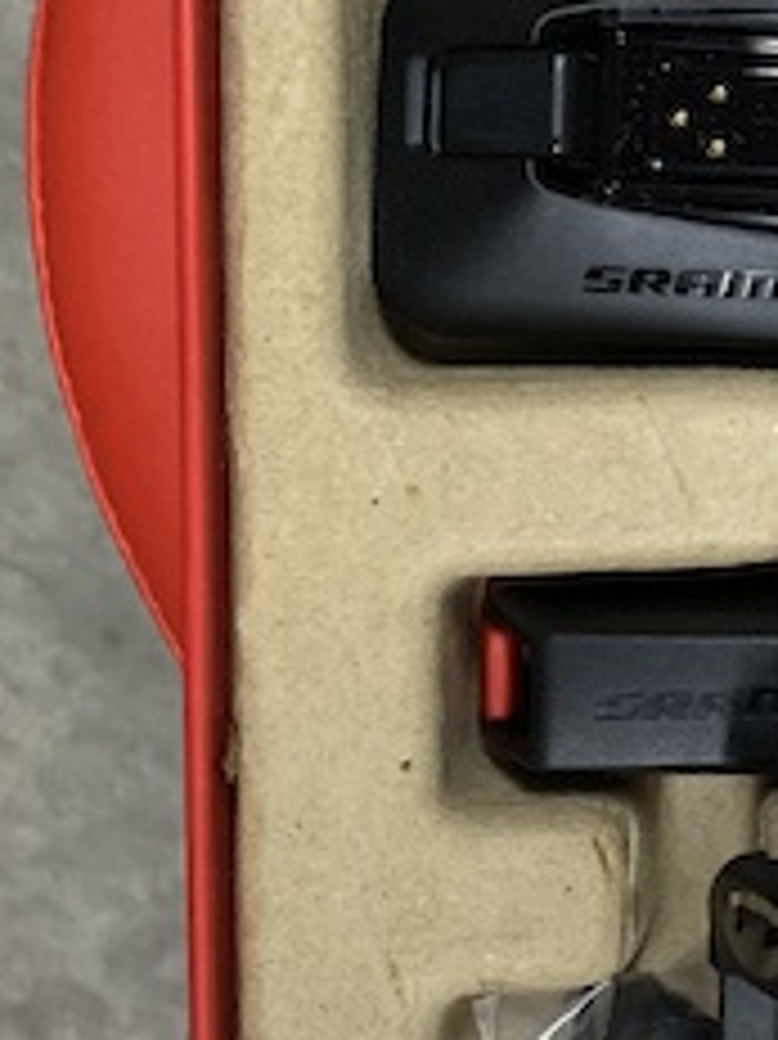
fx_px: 2700
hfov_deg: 15.1
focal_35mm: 90
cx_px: 1210
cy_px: 320
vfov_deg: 21.7
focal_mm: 4.25
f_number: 1.8
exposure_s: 1/60
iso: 250
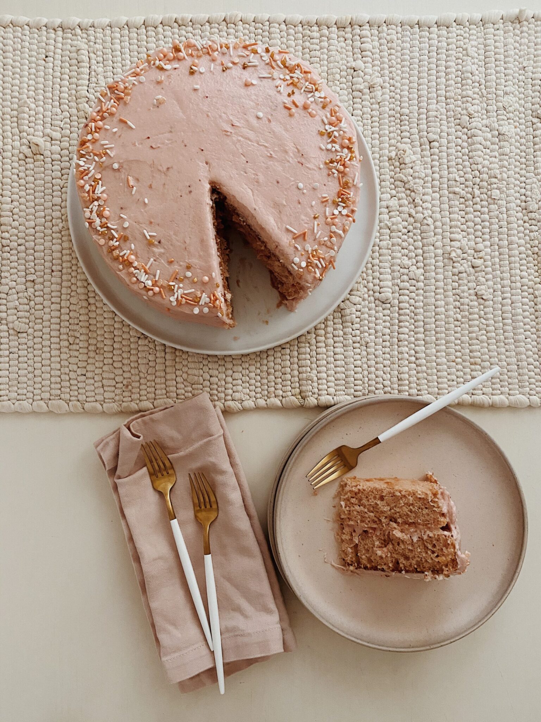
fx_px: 542
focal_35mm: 26
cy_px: 361
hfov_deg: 53.1
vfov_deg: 67.3
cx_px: 270
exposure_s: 1/40
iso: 320
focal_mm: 4.25
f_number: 1.8
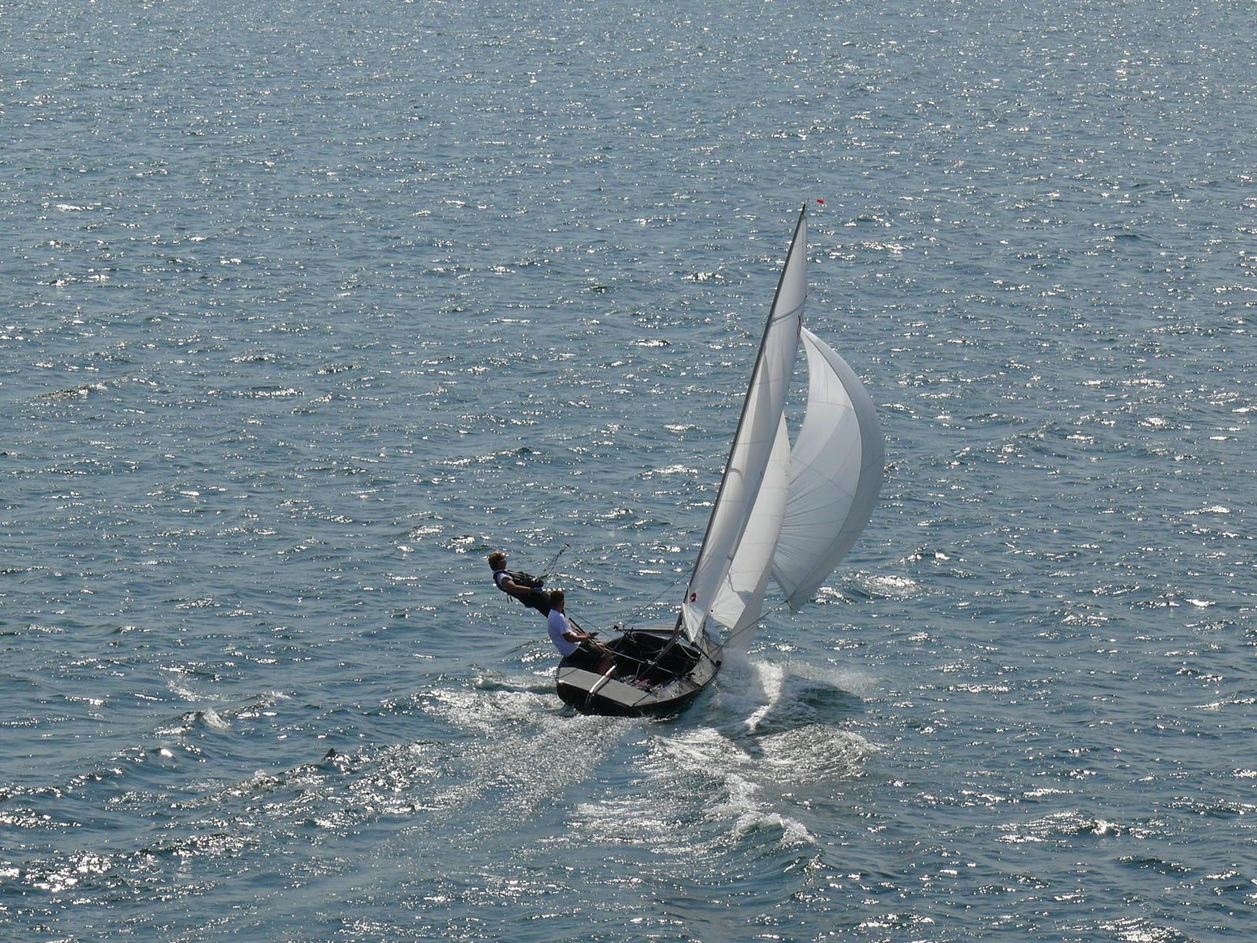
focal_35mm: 174
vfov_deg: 8.5
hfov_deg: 11.4
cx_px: 628
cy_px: 472
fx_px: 6318
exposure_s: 1/640
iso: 100
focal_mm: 33.1
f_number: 8
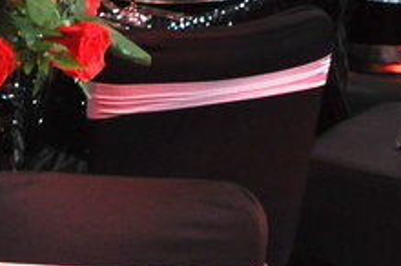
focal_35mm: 363
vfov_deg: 3.7
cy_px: 466
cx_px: -195
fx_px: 4037
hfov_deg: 5.6
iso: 800
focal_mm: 38
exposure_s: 1/13
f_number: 4.5
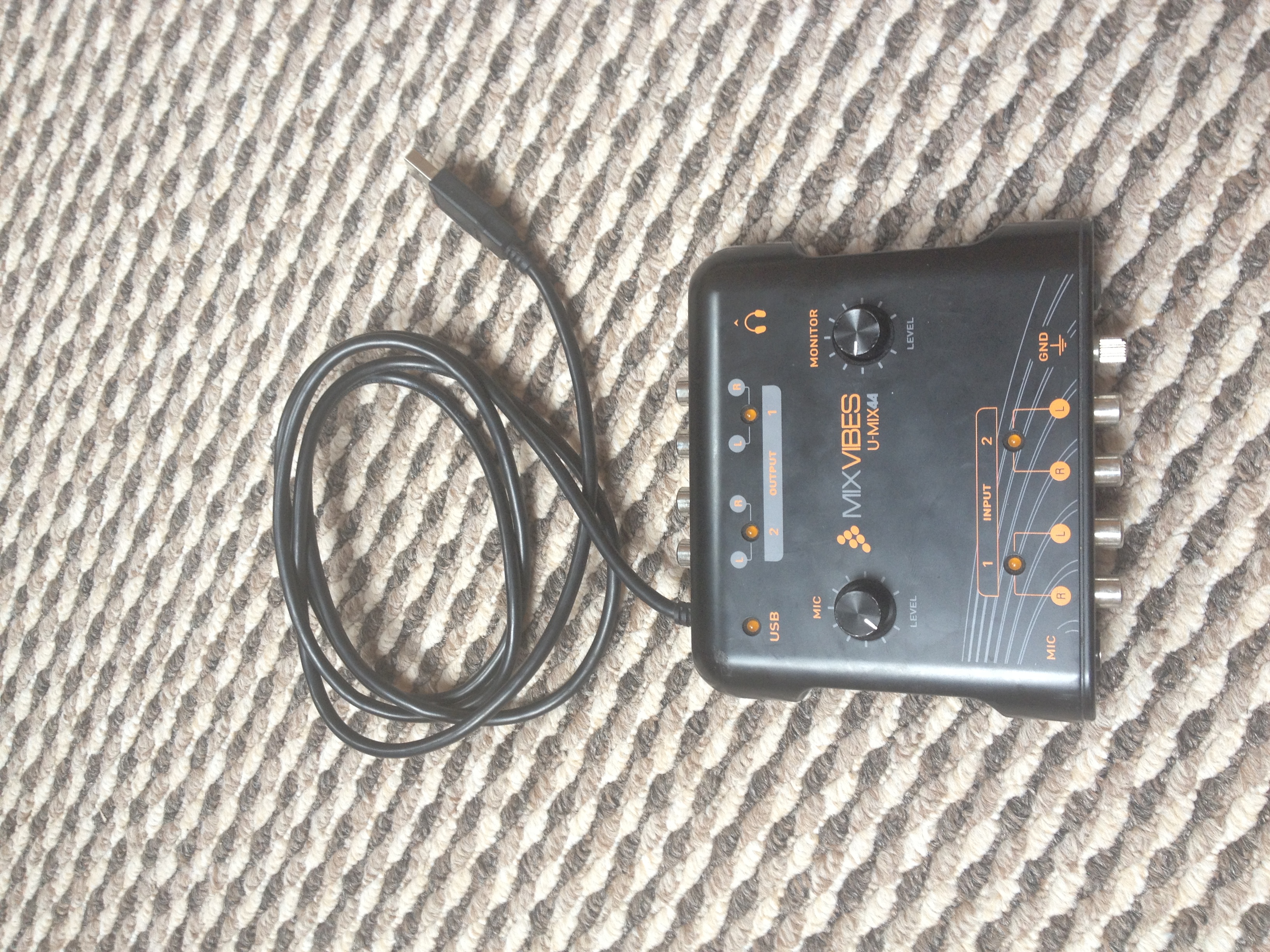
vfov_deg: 40.7
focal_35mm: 35
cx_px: 635
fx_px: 1284
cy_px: 476
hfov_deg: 52.6
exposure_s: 1/20
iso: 80
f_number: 2.4
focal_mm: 4.28
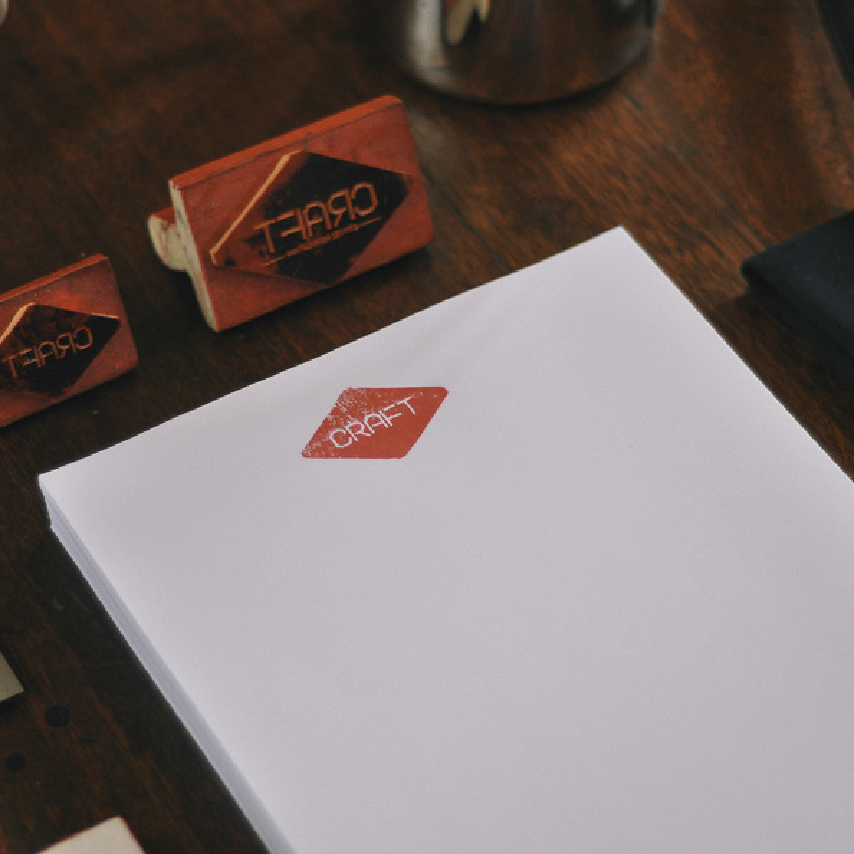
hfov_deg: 17.9
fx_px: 2707
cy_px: 424
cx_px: 372
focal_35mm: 97
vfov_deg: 17.9
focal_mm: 50
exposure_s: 1/125
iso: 400
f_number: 1.8
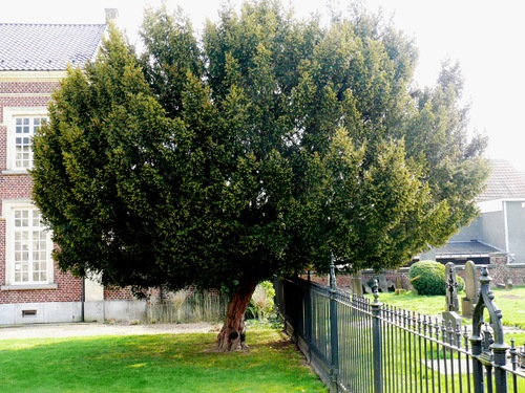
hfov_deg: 44.8
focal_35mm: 42
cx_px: 262
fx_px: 637
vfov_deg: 34.3
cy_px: 196
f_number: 4
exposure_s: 1/200
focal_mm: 8.9
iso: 200
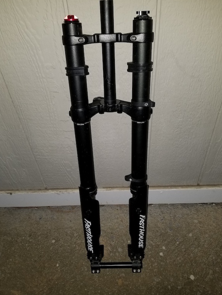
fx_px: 231
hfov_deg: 51.4
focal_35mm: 27
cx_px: 111
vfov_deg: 65.3
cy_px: 152
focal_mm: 4.3
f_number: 1.7
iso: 80
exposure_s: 1/32
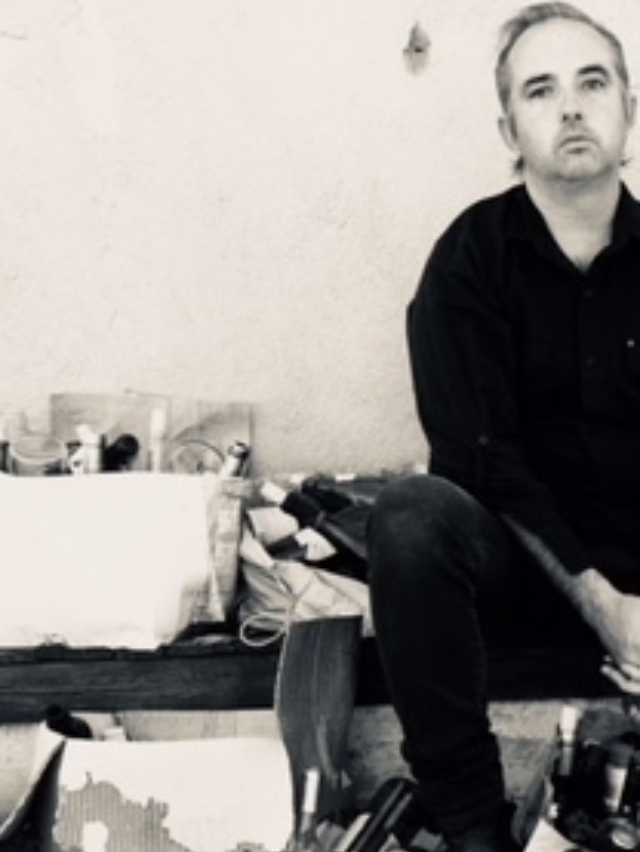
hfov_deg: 21.5
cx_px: 566
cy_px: 557
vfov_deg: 28.8
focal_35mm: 67
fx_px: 1650
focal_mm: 4.15
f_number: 2.2
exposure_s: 1/120
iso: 25
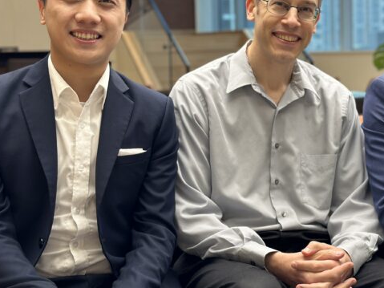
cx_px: 264
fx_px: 854
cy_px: 102
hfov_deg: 25.2
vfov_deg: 19.1
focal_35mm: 77
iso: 125
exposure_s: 1/120
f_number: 1.78
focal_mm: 6.86
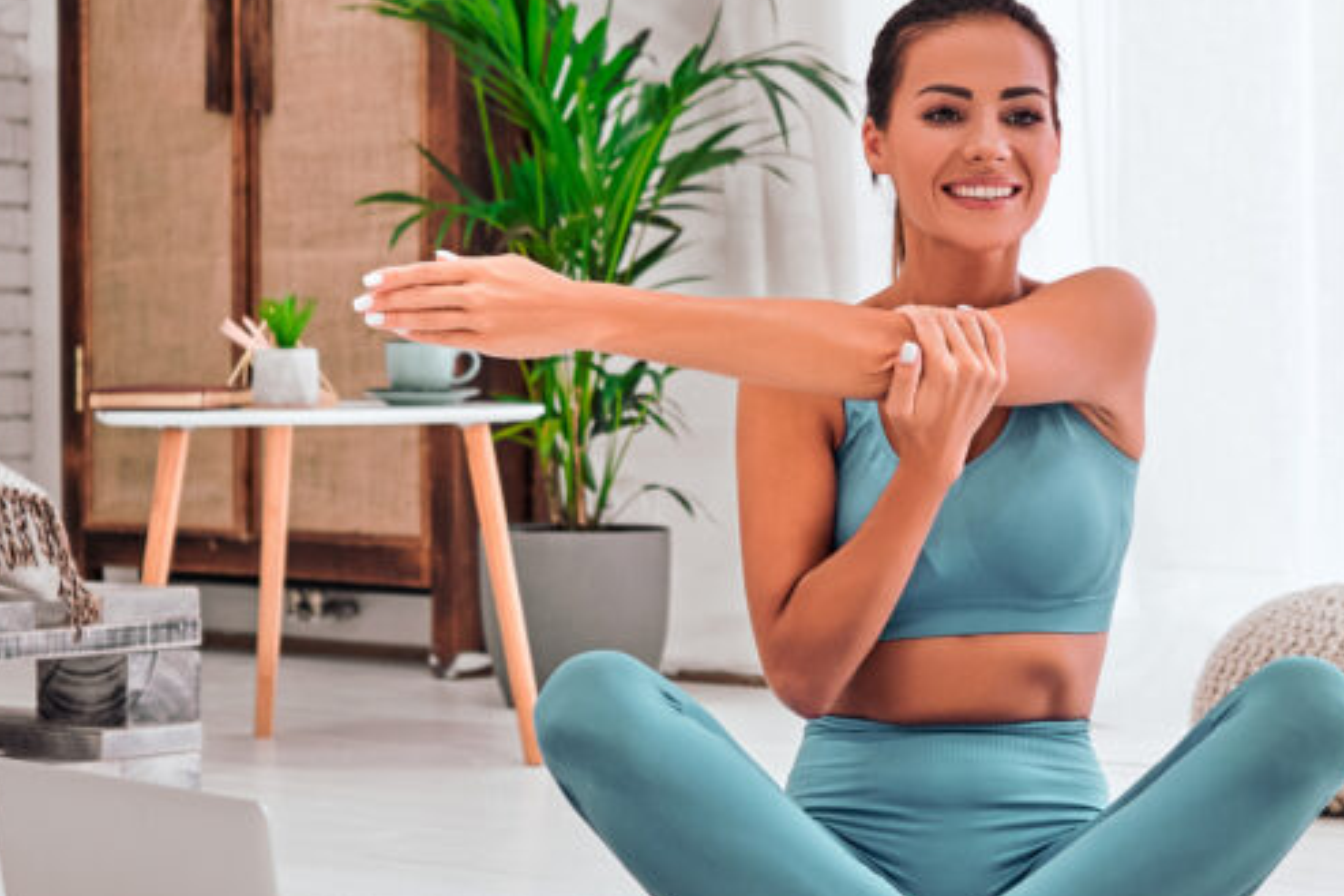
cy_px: 538
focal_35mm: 108
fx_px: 4033
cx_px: 943
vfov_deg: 12.7
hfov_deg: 18.8
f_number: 2.8
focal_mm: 35
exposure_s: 1/125
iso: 400
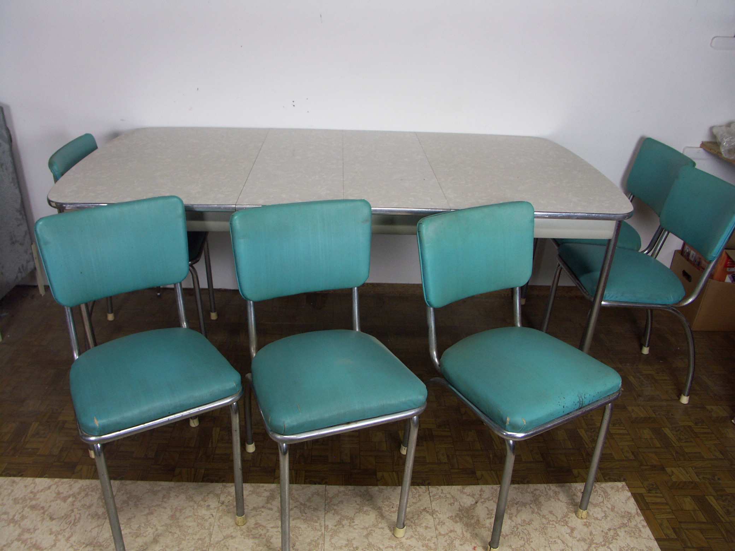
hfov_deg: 63.4
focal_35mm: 28
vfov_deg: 49.7
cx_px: 368
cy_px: 276
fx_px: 595
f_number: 2.8
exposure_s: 1/20
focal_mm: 7.2
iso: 100
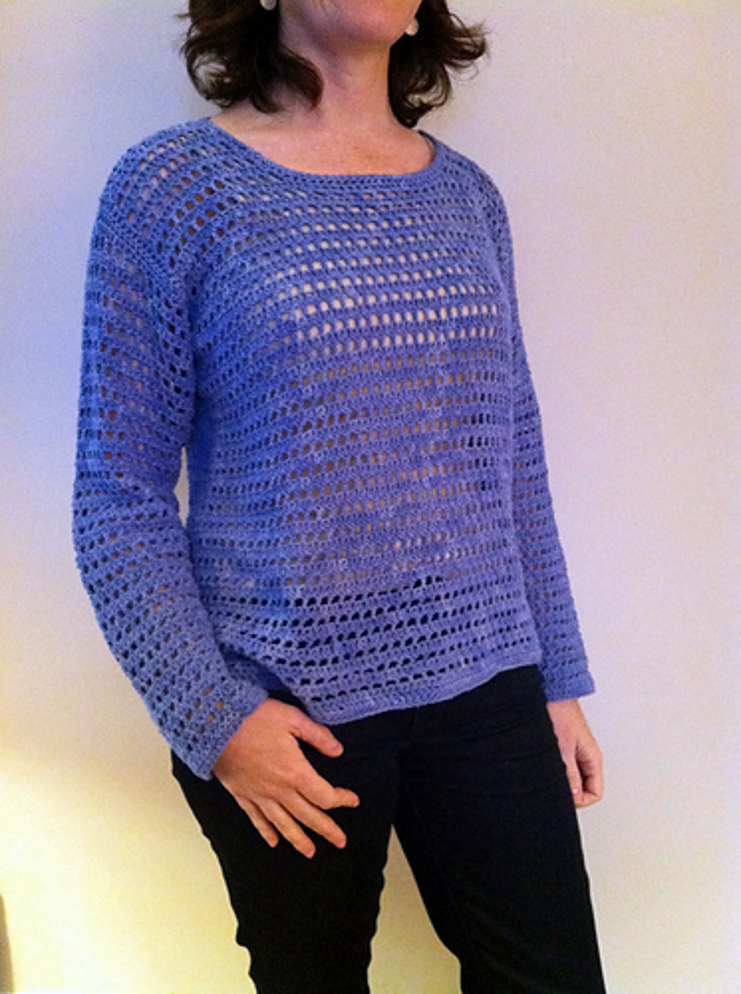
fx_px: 1002
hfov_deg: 40.6
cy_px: 497
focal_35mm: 35
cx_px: 370
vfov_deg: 52.7
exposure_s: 1/15
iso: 800
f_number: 2.8
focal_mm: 3.85
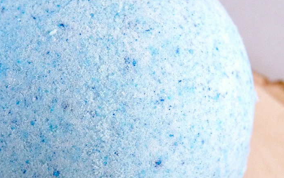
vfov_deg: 14.0
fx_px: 720
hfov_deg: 22.2
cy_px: 131
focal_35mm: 93
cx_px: 83
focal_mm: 9.2
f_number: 4.5
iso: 320
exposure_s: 1/30
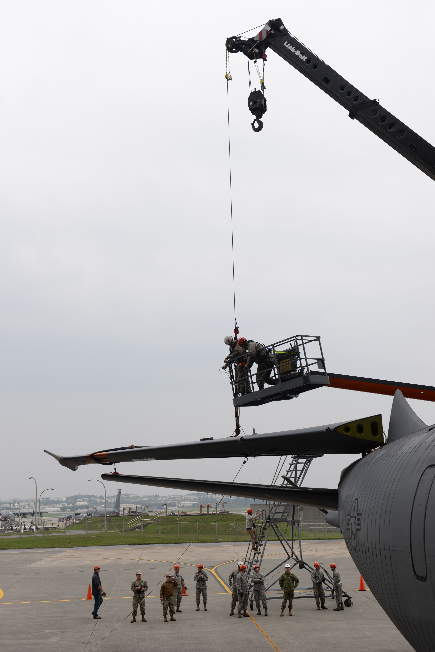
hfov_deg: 29.9
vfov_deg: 43.6
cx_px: 218
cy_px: 326
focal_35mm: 45
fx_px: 815
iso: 100
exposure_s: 1/180
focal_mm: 45
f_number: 5.6
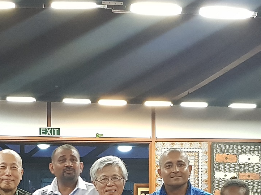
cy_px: 248
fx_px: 701
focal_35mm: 93
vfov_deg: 15.2
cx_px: 121
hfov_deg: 21.1
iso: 250
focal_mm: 4.2
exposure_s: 1/33
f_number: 1.7
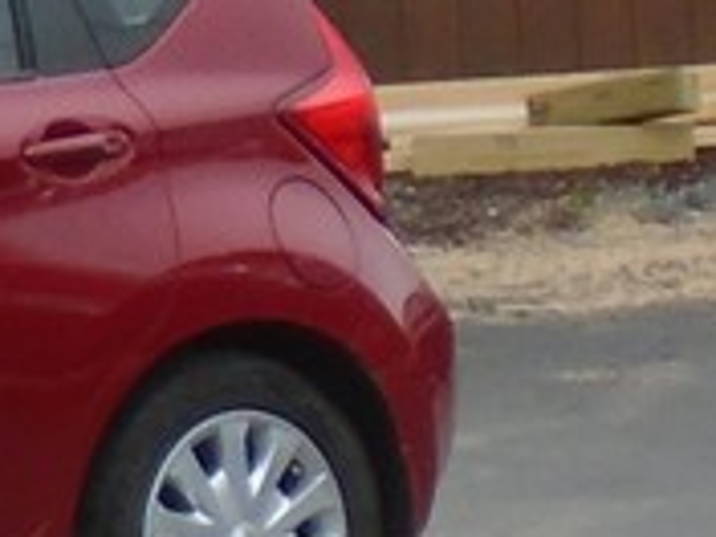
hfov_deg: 3.3
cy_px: 179
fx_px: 12224
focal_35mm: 591
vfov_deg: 2.5
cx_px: -757
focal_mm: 23
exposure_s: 1/125
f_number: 6.4
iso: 100
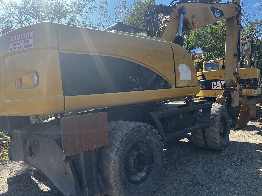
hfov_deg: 67.3
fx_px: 197
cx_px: 131
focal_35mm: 26
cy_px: 98
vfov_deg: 53.1
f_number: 1.5
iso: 50
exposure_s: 1/1135
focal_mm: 5.7
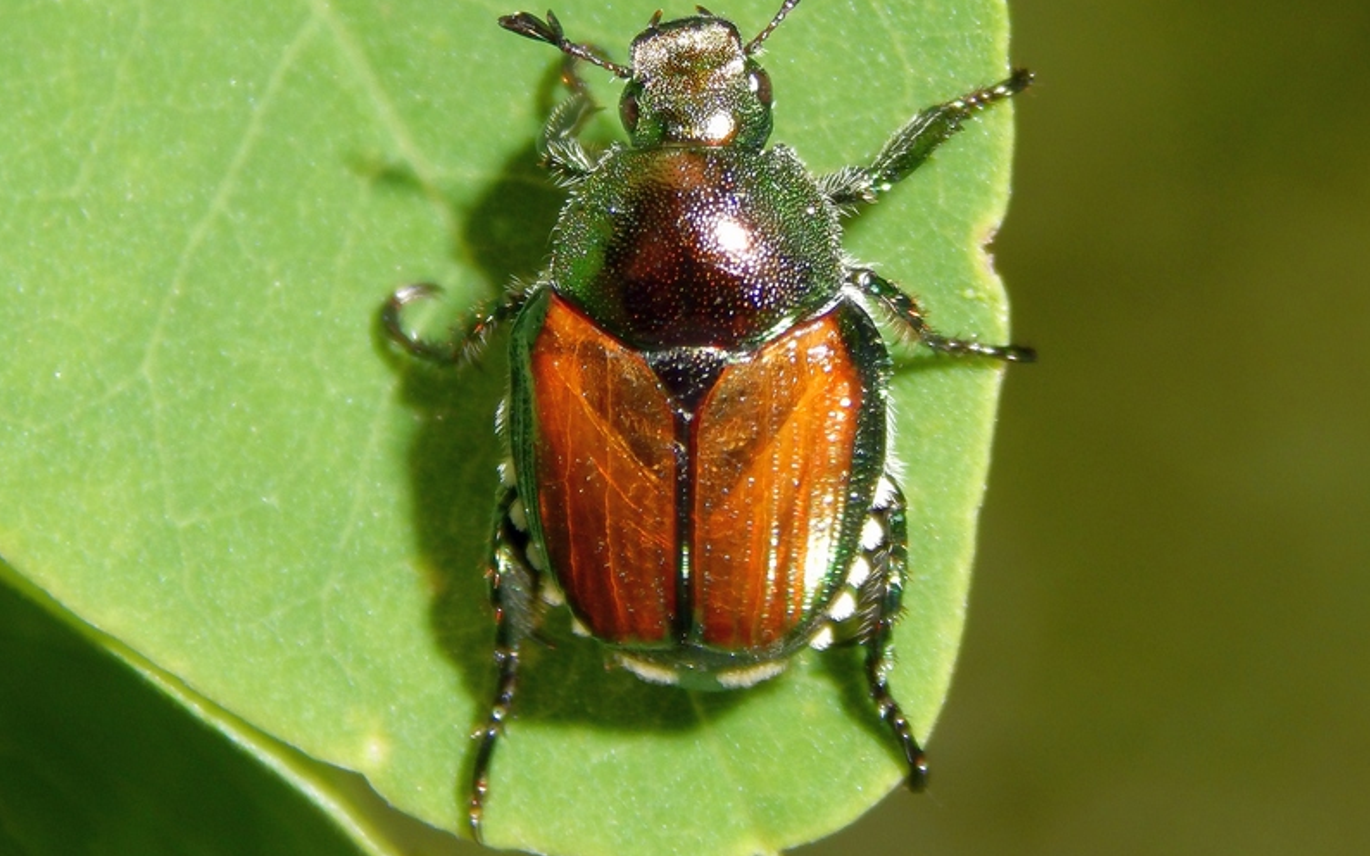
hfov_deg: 12.1
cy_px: 400
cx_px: 683
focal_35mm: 173
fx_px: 6458
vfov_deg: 7.6
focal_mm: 28.7
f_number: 10.1
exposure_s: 1/200
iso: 125
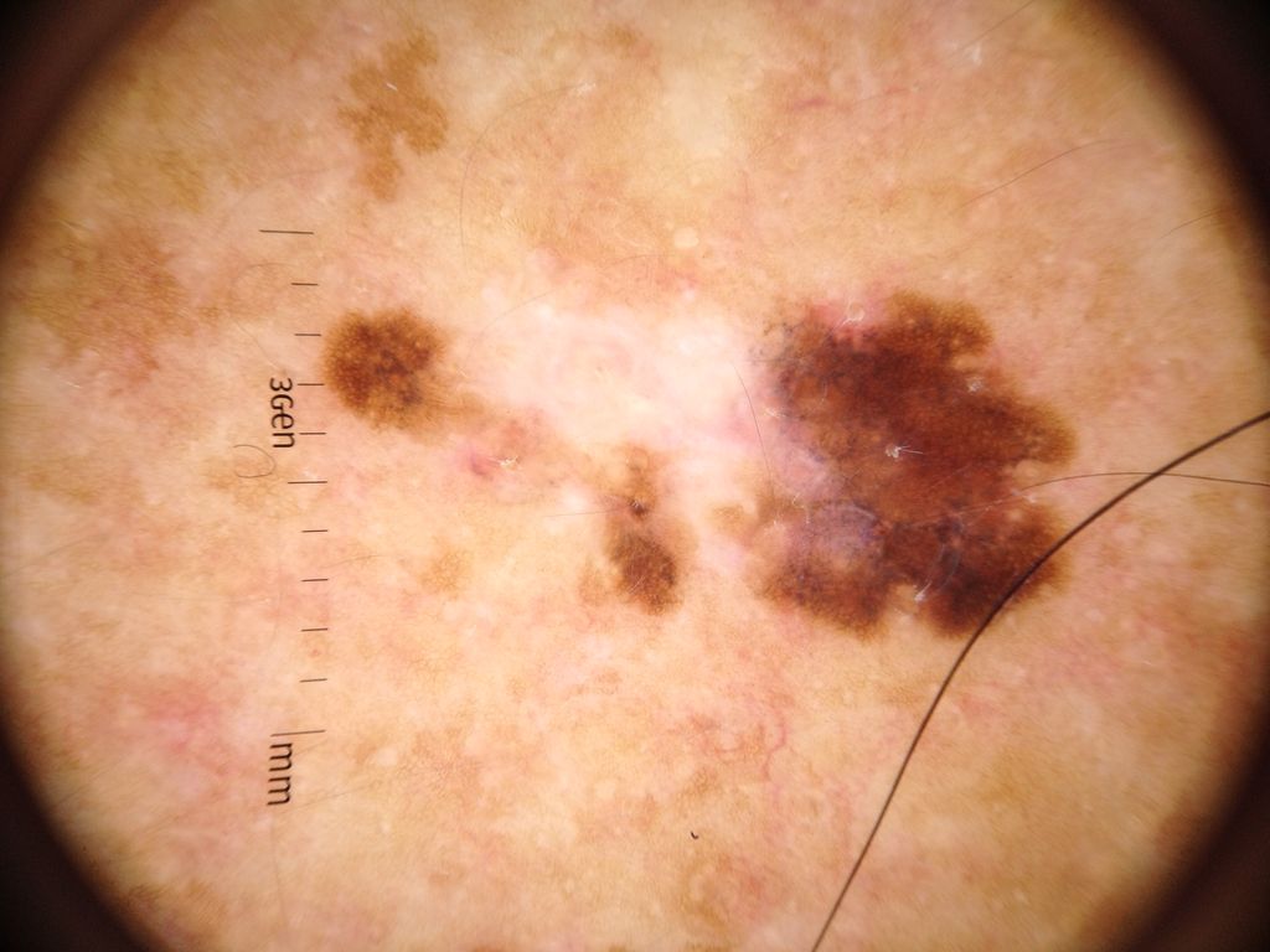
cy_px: 476
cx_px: 635
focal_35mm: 35
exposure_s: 1/412
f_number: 2.4
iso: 50
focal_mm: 4.28
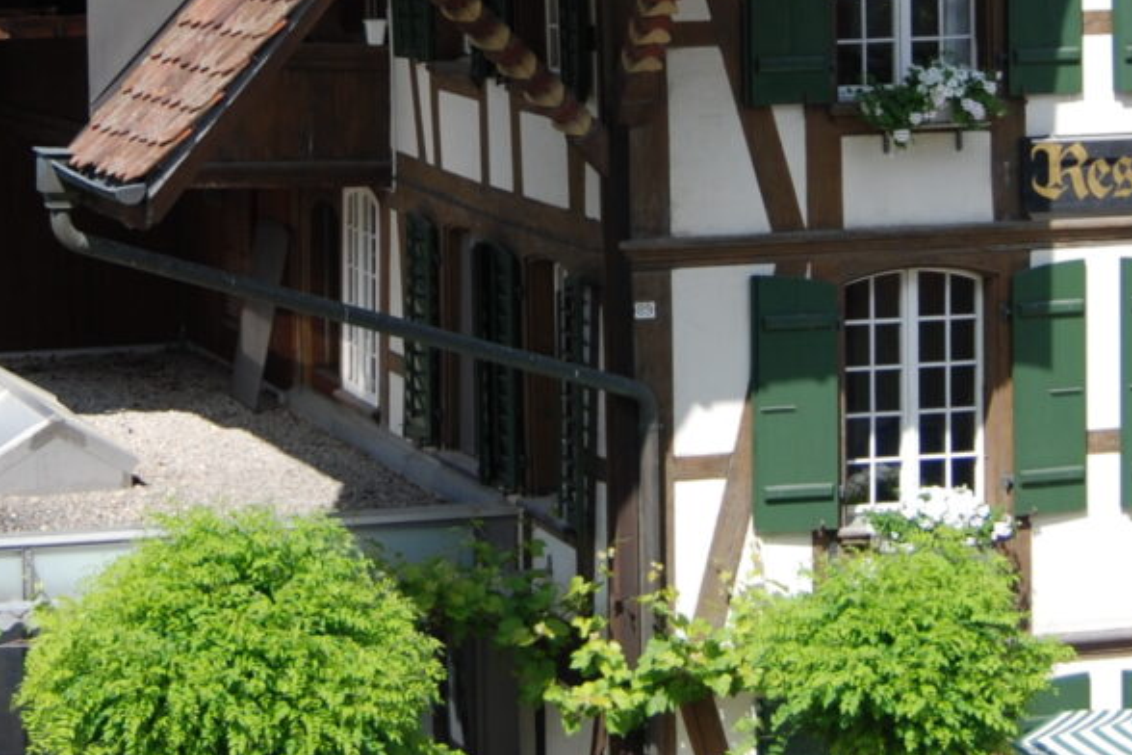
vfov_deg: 10.0
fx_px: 4276
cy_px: -28
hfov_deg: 15.1
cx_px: 452
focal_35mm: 136
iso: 100
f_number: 4
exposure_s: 1/640
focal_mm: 26
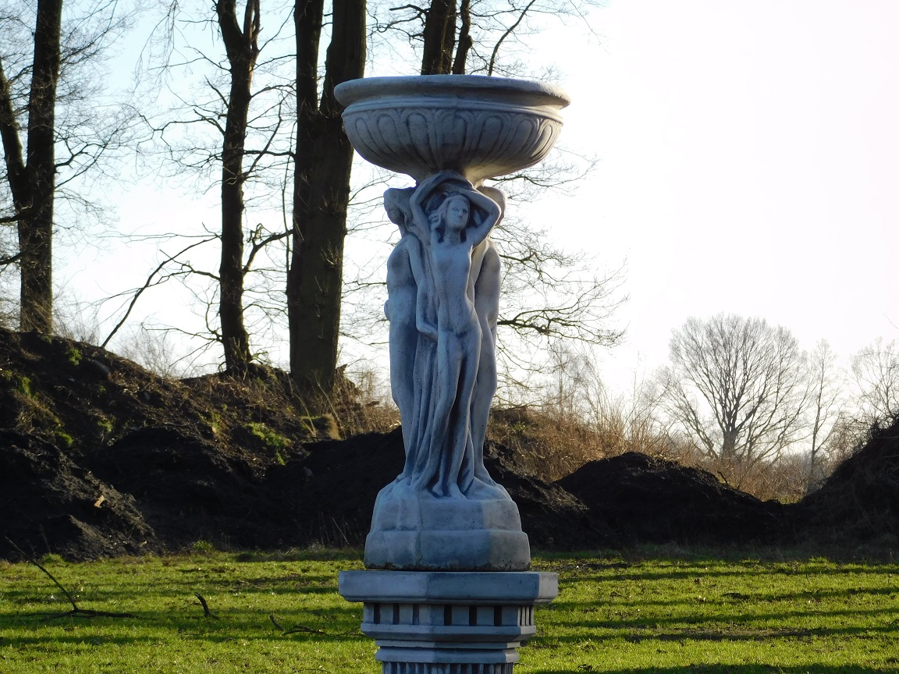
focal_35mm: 134
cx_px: 450
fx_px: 3480
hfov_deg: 14.7
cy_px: 337
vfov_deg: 11.1
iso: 125
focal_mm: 23.7
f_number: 5
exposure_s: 1/250
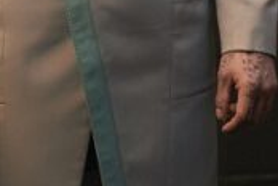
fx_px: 1591
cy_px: -163
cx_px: 254
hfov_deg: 9.9
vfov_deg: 6.5
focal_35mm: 206
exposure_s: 1/200
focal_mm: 35
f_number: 2.8
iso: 2000
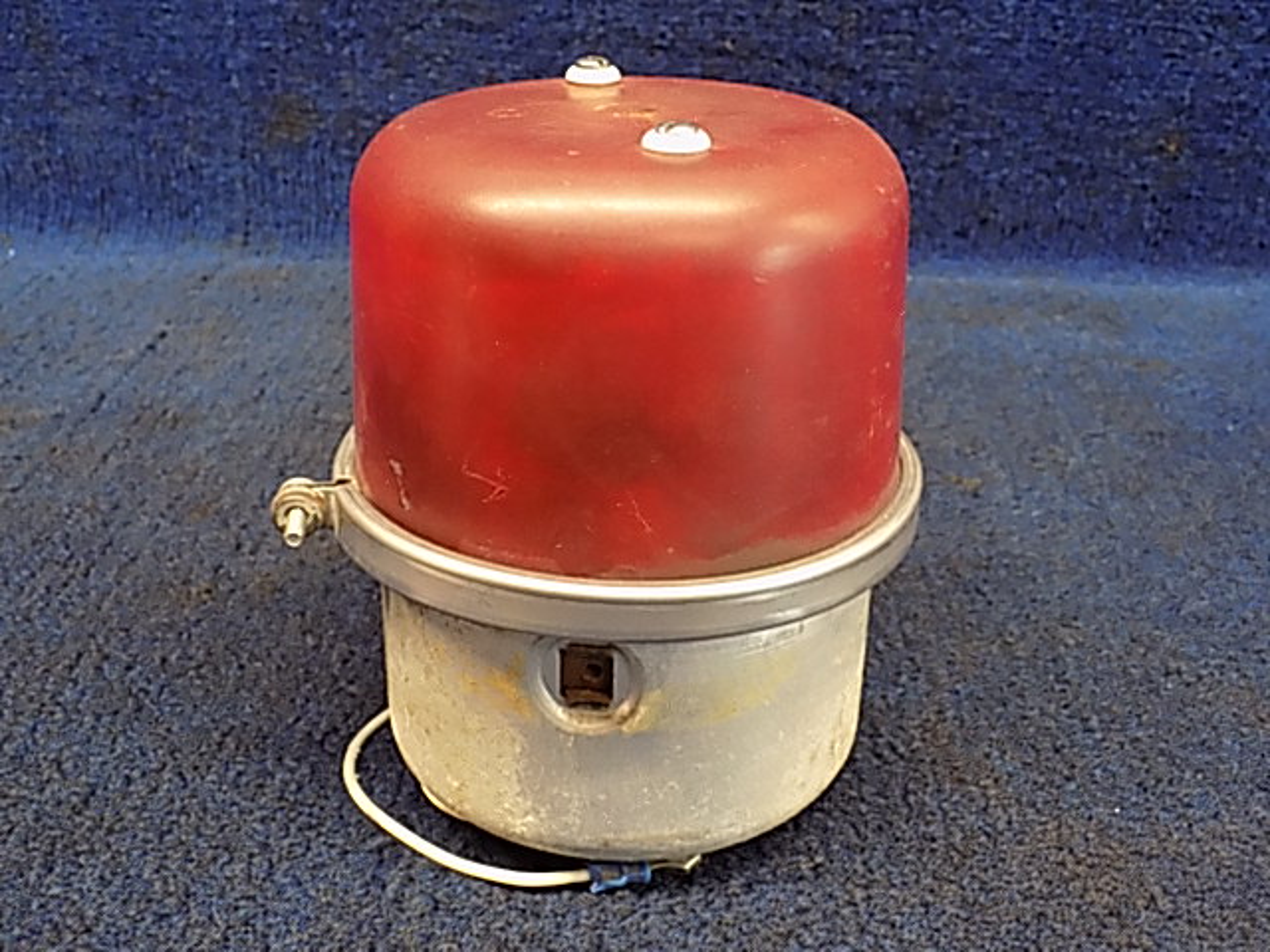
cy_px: 476
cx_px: 635
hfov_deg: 50.1
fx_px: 1357
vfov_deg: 38.7
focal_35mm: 37
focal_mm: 6.6
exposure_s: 1/13
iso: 400
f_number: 3.5
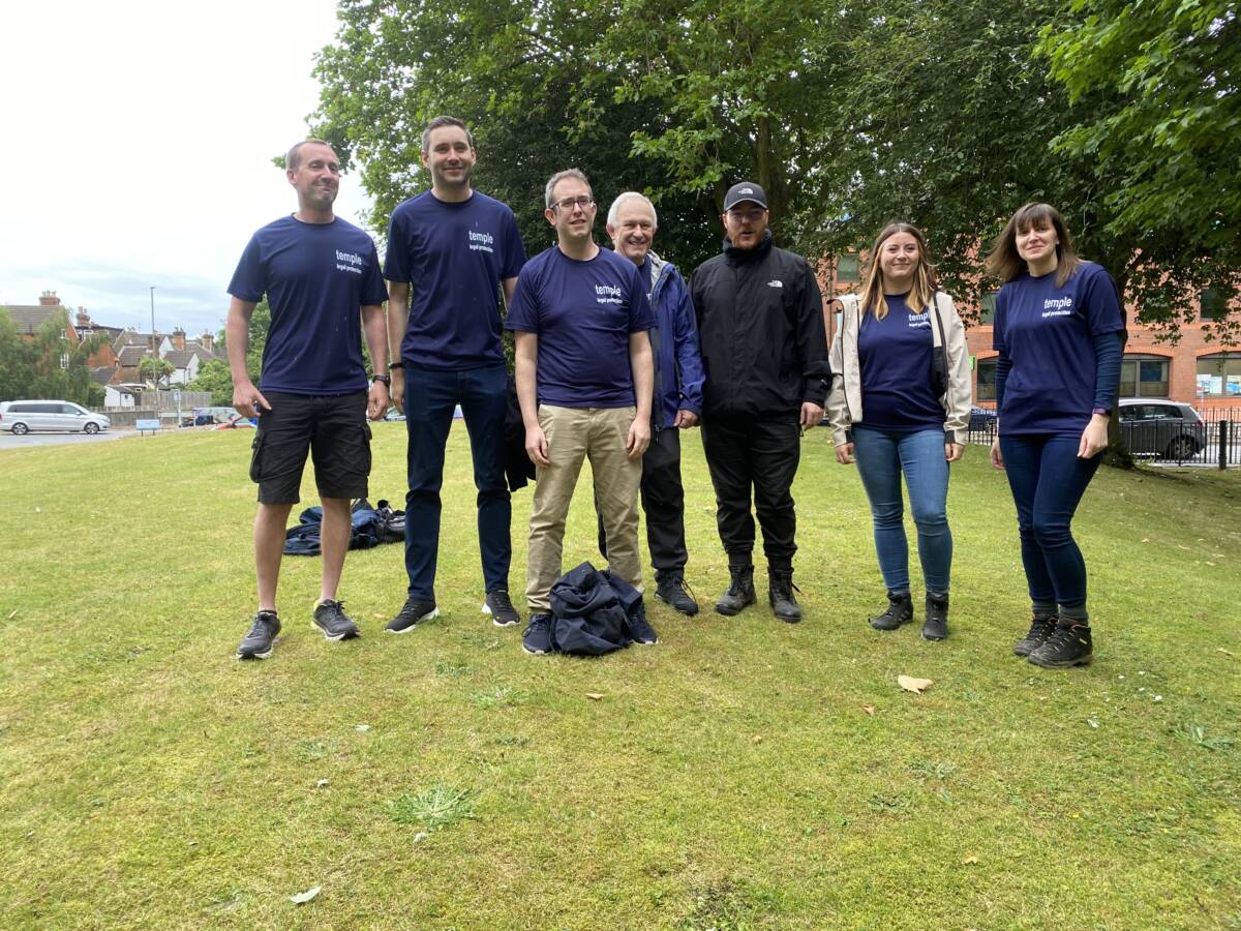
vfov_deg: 53.1
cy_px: 466
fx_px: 932
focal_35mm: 26
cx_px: 620
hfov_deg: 67.3
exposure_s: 1/194
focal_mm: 4.25
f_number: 1.8
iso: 32
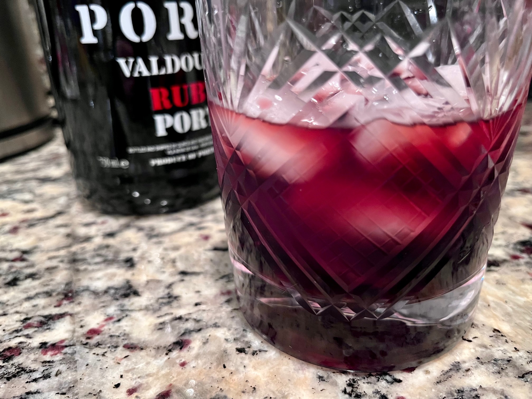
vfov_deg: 53.1
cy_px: 200
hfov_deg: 67.3
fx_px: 400
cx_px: 266
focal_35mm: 26
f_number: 1.6
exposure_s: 1/30
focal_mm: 5.1
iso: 500
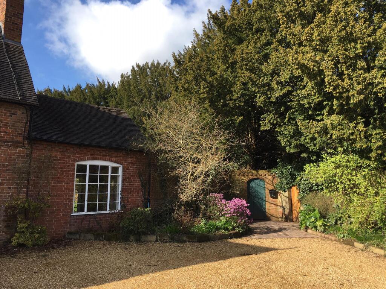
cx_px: 193
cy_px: 144
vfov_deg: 48.2
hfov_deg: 61.7
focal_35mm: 29
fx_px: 323
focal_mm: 4.15
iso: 25
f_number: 2.2
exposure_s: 1/725
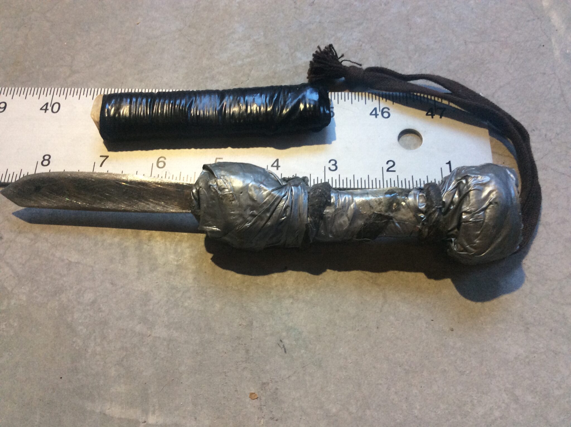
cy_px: 214
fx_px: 527
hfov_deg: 56.9
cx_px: 286
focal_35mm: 32
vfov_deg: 44.1
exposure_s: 1/24
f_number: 2.4
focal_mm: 3.3
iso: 64
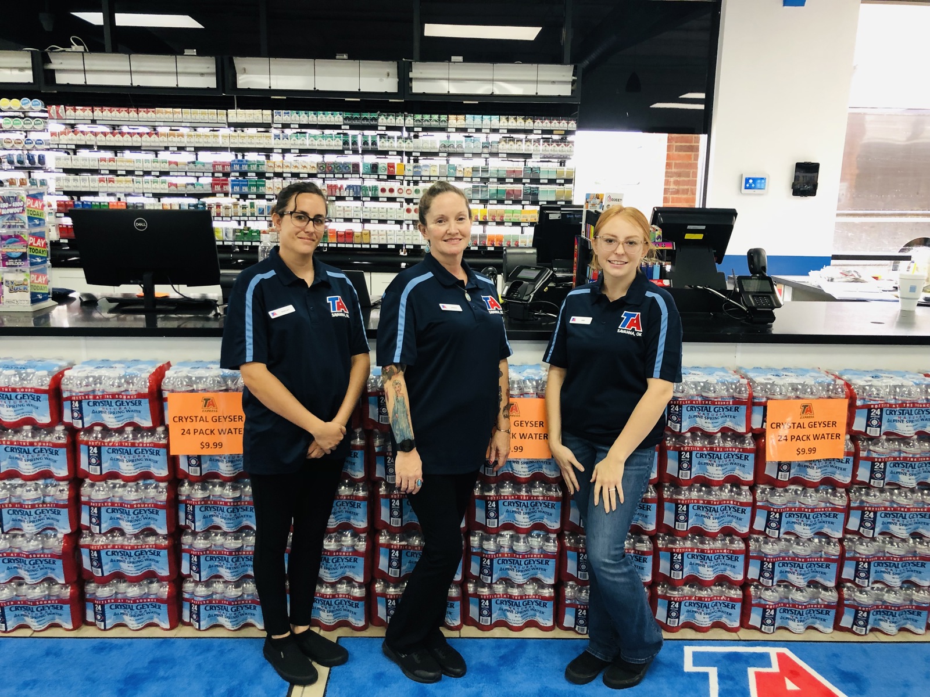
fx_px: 752
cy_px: 348
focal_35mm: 28
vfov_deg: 49.7
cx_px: 465
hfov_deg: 63.4
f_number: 1.8
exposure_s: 1/30
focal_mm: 3.99
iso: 40
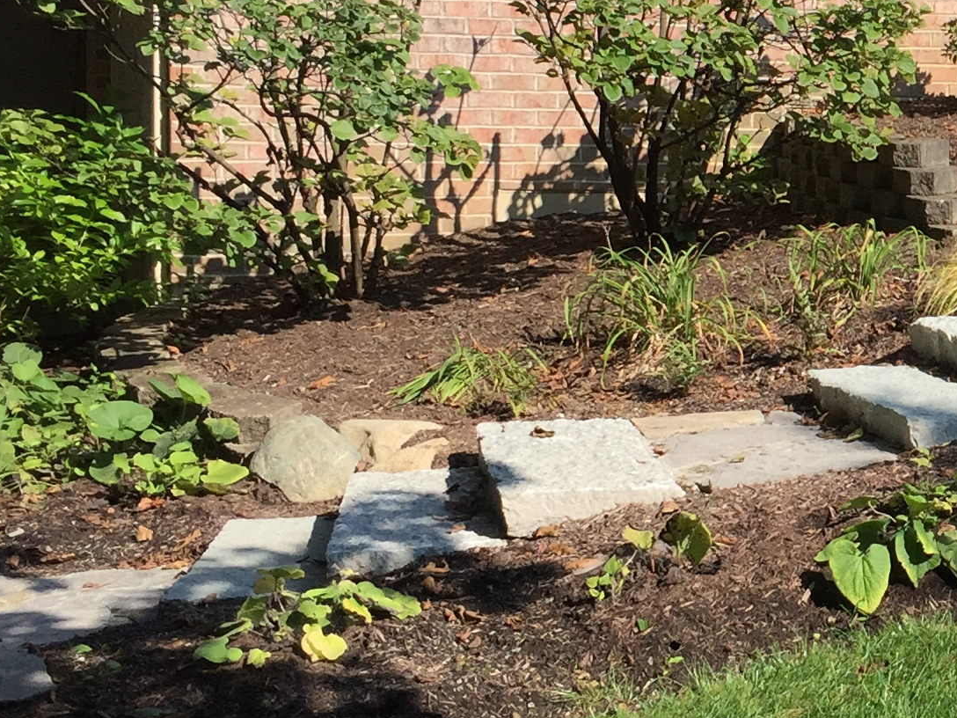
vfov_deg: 16.9
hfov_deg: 20.9
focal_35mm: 87
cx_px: 1173
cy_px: 234
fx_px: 2405
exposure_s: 1/1582
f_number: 2.2
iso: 32
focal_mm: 4.15
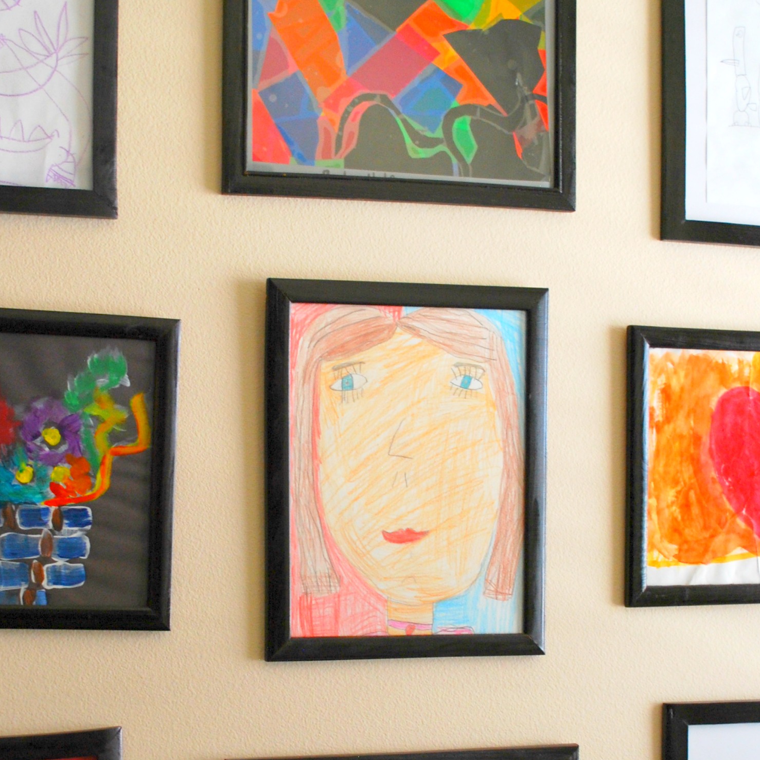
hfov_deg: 40.0
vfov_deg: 39.6
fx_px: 1043
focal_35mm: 42
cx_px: 380
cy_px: 502
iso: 400
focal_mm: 22
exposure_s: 1/30
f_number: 4
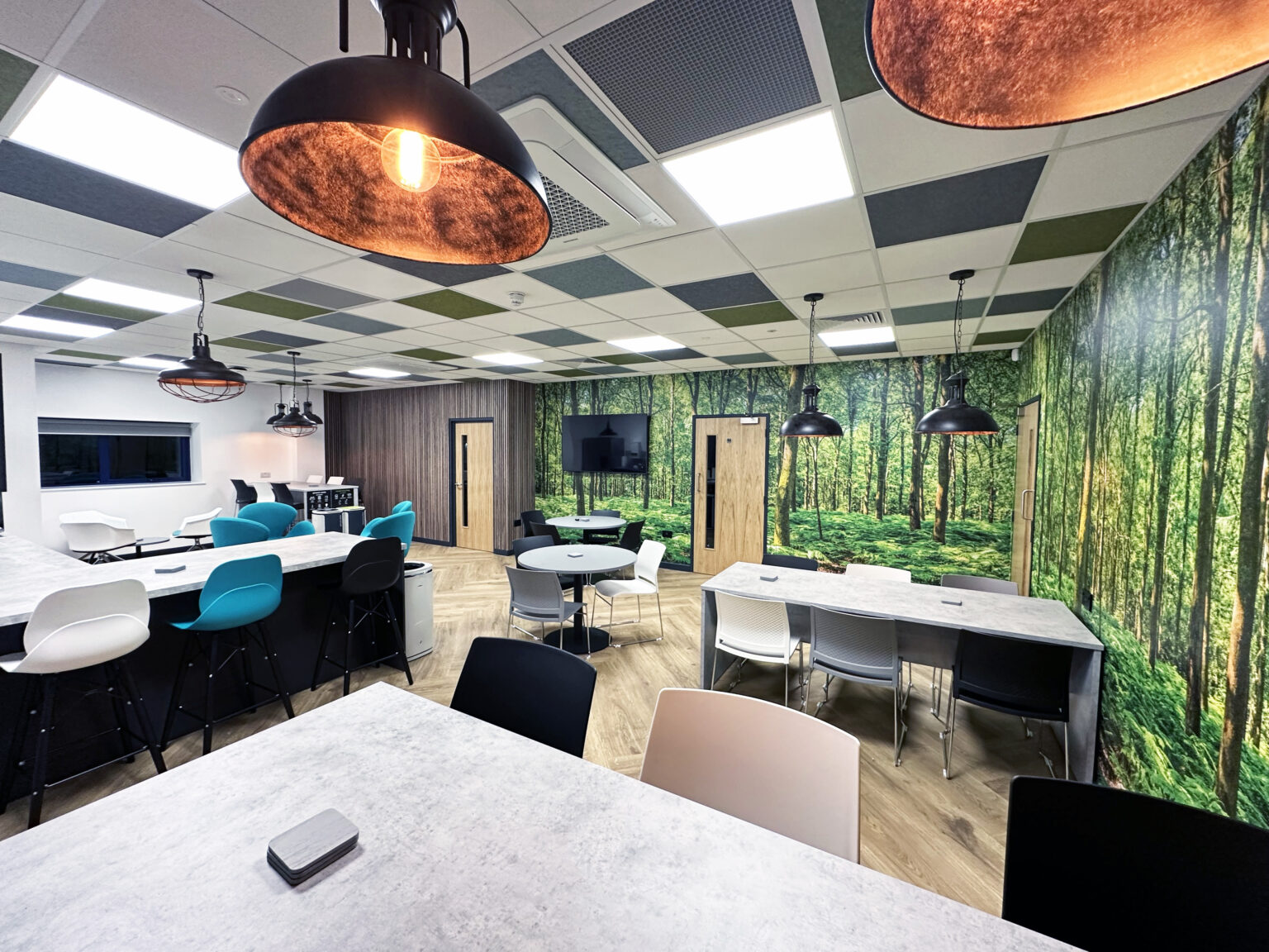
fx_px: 513
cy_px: 476
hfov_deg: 102.1
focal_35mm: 14
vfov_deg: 85.7
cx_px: 634
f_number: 2.2
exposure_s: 1/50
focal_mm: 2.22
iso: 200
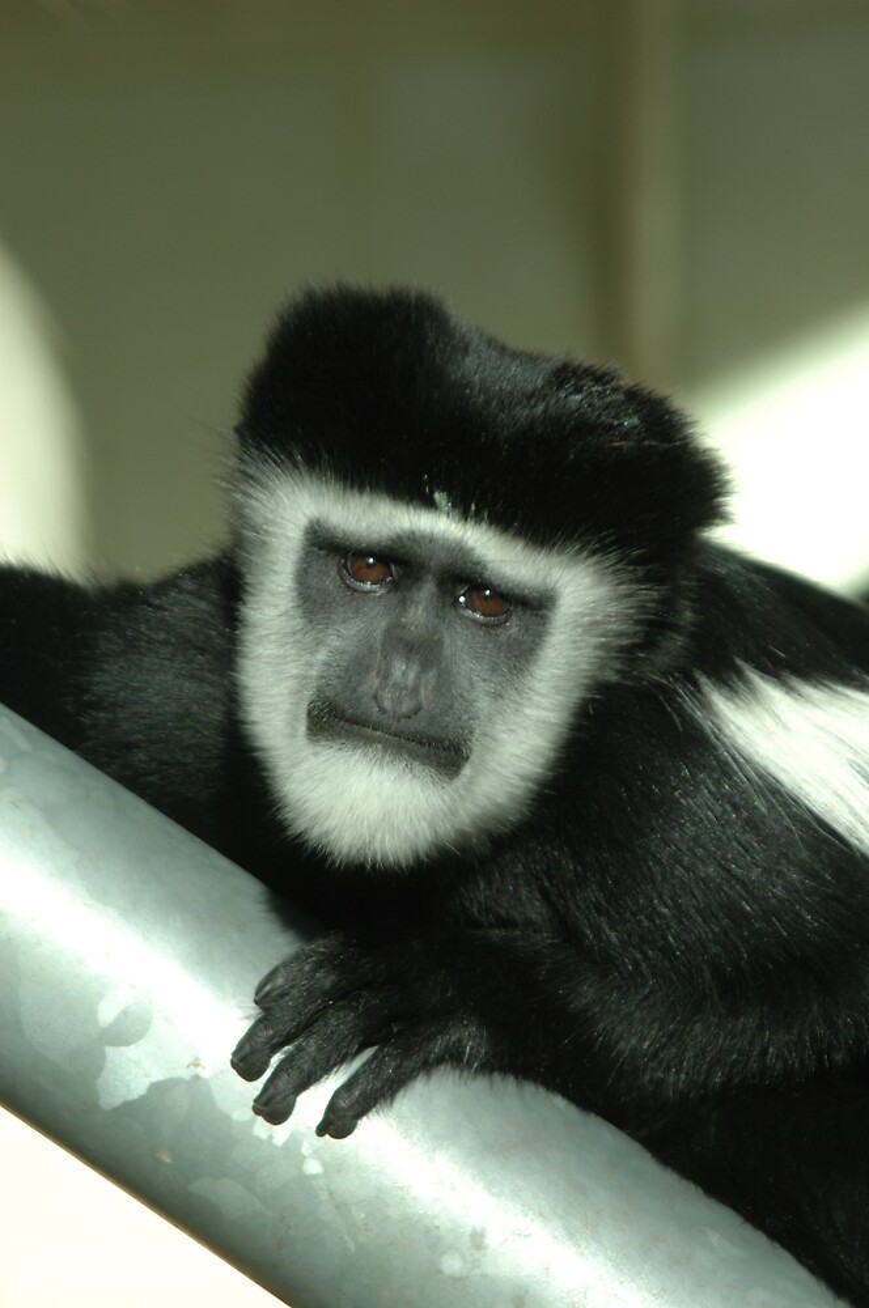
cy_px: 654
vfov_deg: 9.8
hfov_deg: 6.5
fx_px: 7624
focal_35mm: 210
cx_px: 434
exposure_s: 1/400
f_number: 6
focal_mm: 140
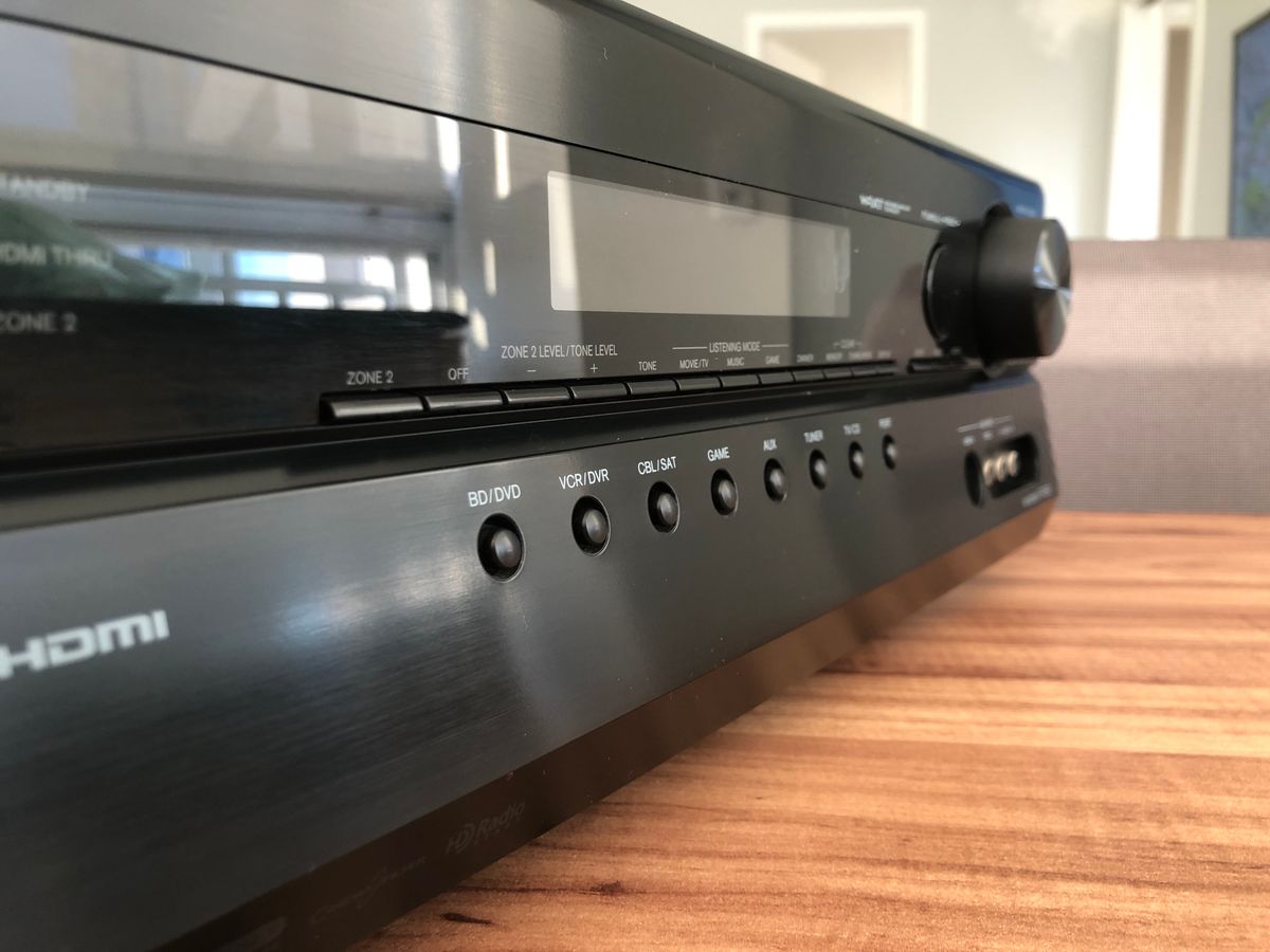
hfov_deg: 63.4
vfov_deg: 49.7
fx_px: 1027
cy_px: 476
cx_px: 635
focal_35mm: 28
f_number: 1.8
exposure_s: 1/24
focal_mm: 3.99
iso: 40
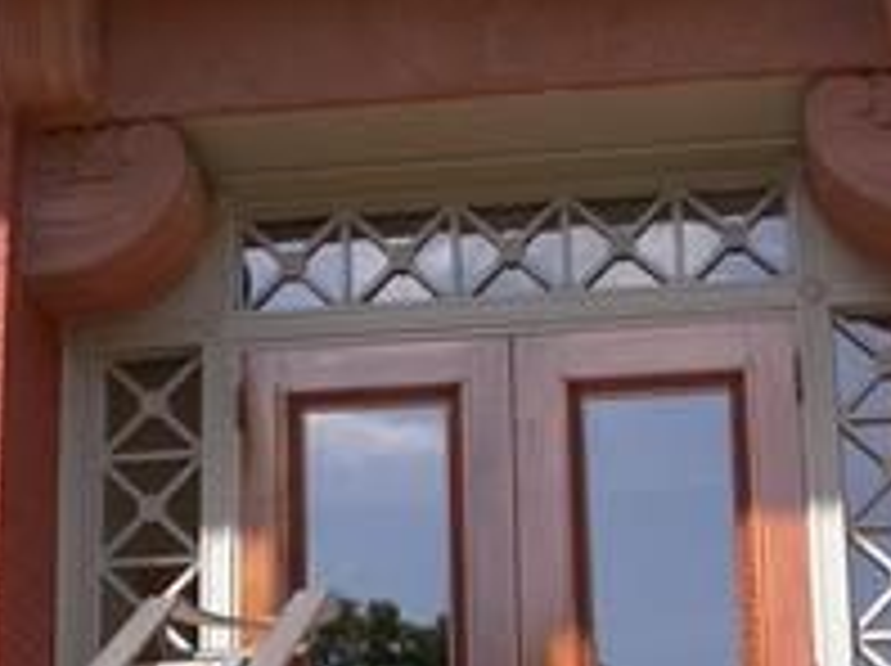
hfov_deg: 20.4
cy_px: 506
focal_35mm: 96
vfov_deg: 15.3
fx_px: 2468
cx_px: 302
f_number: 6
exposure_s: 1/248
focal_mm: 7.85
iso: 100
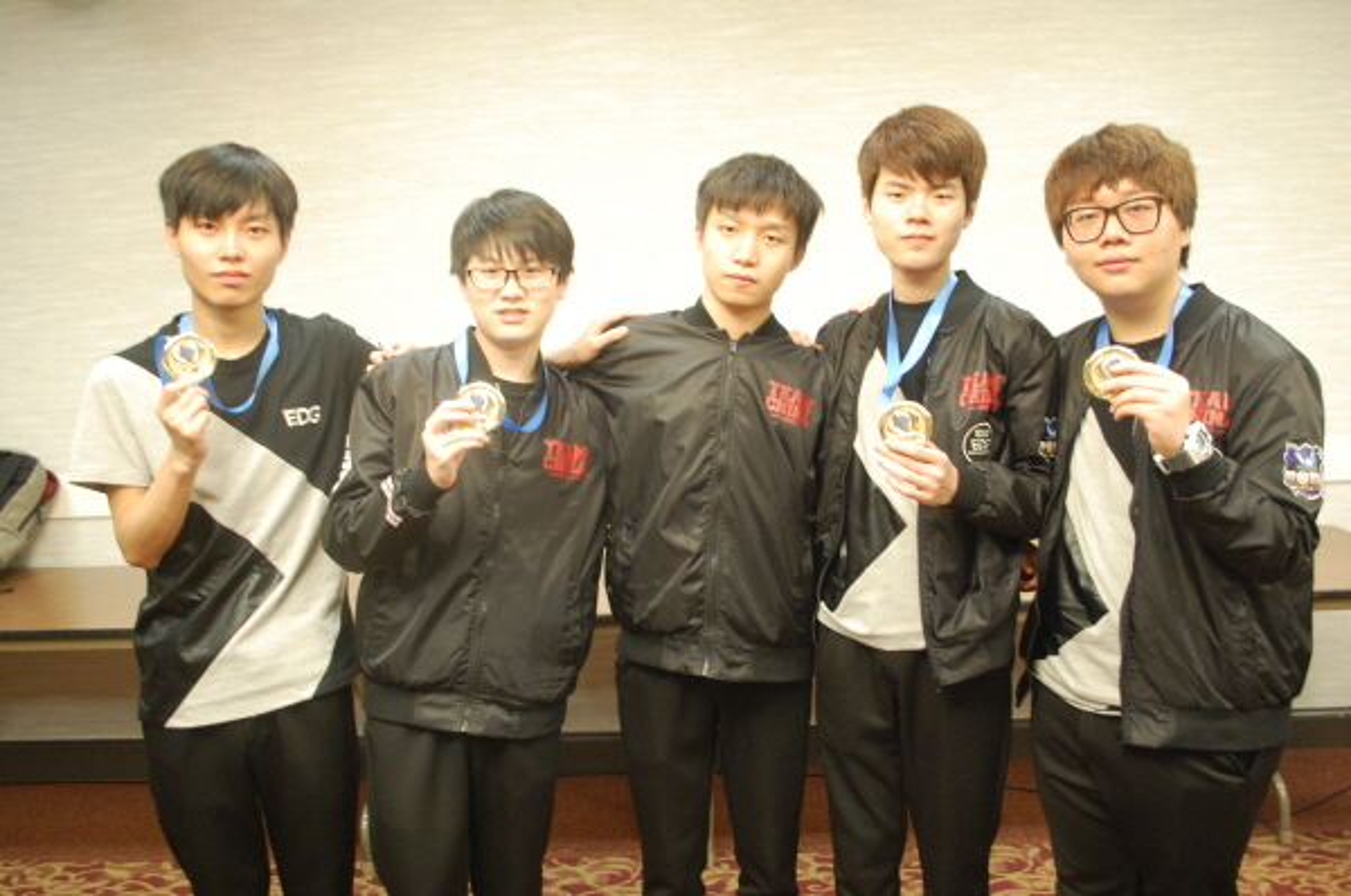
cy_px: 448
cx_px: 676
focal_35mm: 30
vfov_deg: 43.5
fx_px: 1124
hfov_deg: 62.0
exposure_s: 1/15
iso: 800
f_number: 3.8
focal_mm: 20
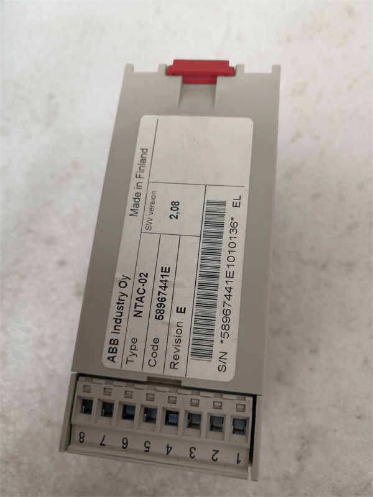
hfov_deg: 51.4
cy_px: 248
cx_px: 186
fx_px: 388
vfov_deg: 65.3
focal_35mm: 27
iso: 250
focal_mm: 3.95
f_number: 1.8
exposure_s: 1/33.3
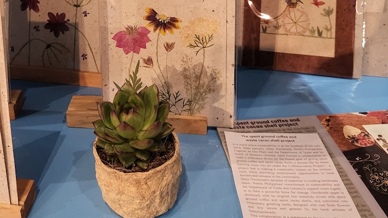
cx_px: 105
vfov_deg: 24.1
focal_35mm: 46
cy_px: -27
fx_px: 473
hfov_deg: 43.4
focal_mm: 6.4
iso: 1000
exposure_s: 1/120
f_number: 1.8
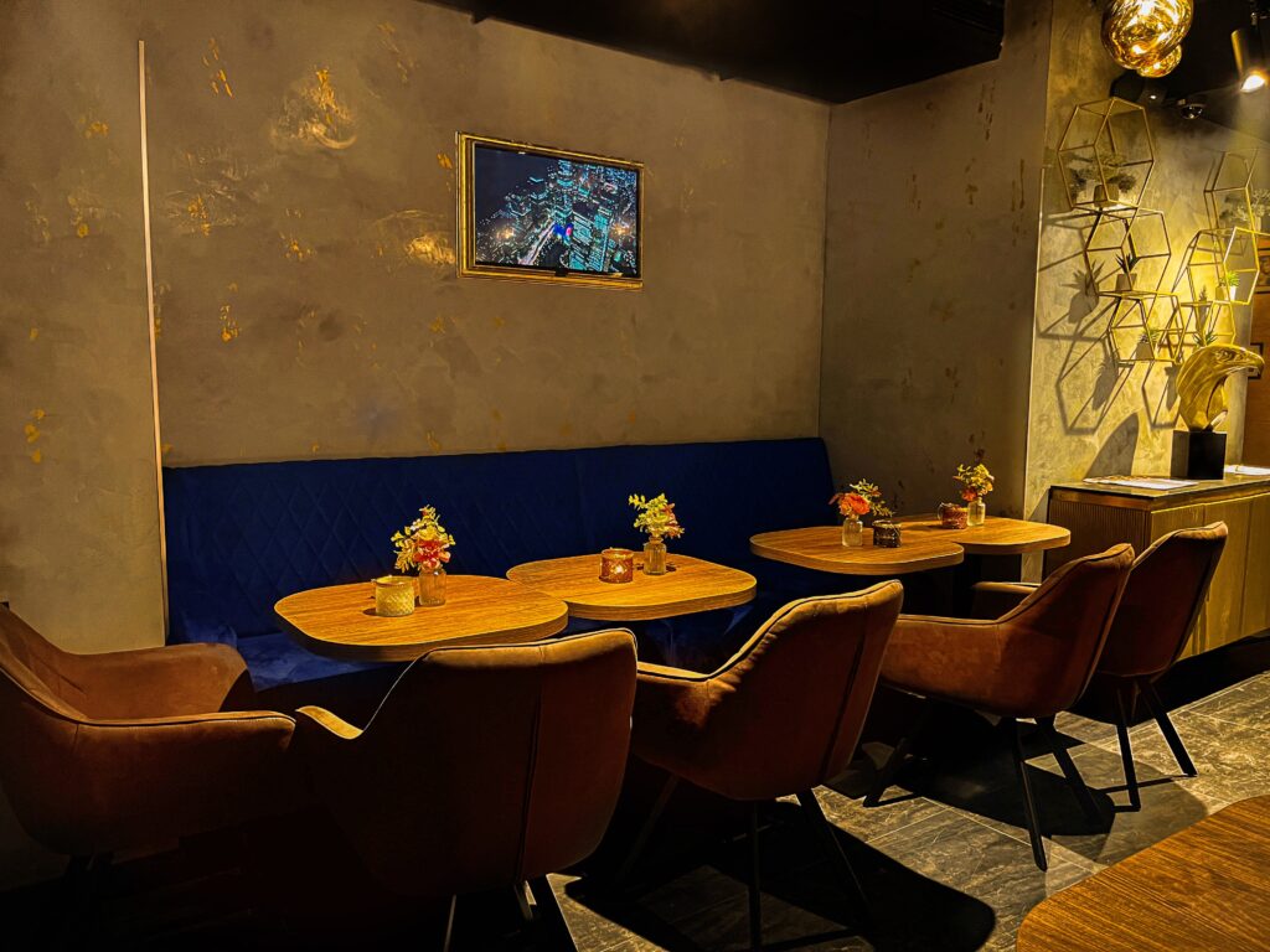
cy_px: 476
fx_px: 954
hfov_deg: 67.3
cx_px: 635
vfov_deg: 53.1
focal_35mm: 26
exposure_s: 1/35
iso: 500
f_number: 1.6
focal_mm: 5.1
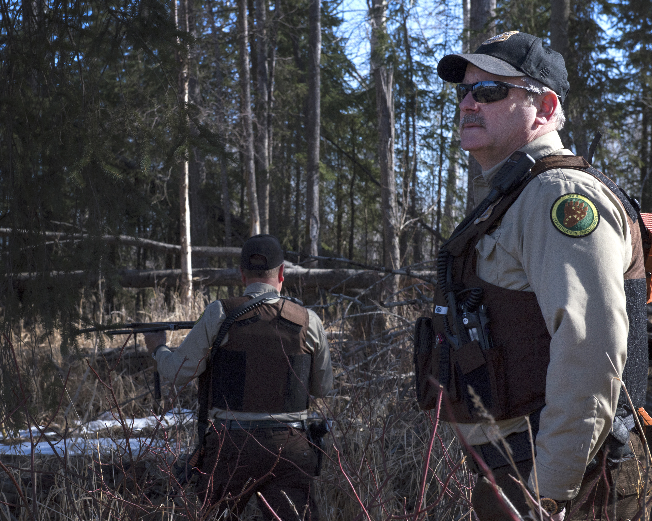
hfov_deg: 23.0
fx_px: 1602
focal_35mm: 83
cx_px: 275
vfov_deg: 18.5
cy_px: 269
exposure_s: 1/500
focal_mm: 70
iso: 250
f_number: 11
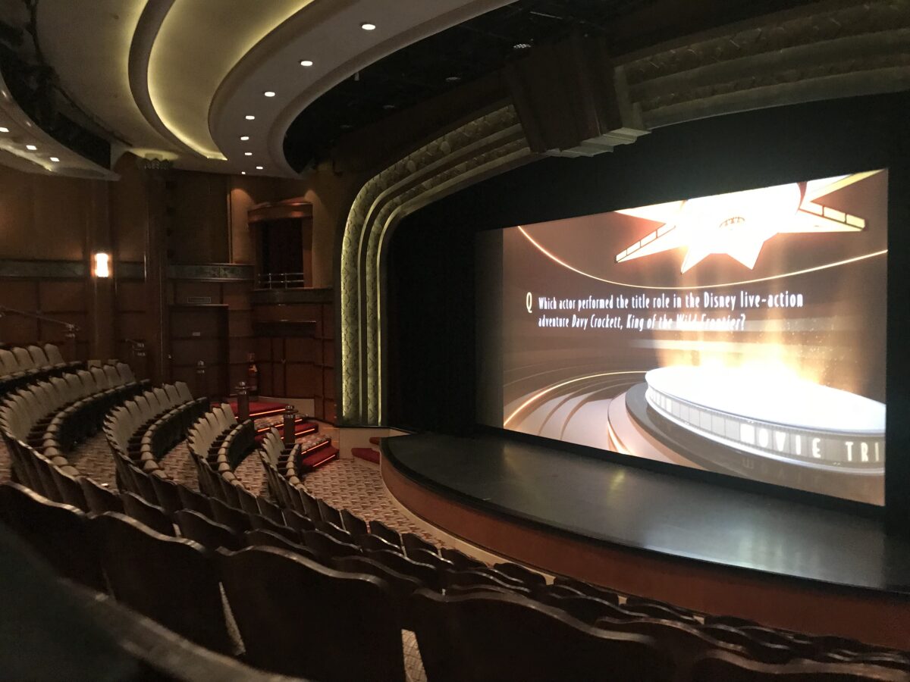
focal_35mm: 28
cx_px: 455
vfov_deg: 49.7
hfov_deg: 63.4
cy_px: 341
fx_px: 736
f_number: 1.8
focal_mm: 3.99
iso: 100
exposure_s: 1/6
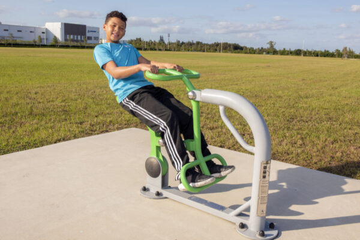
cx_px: 180
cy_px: 120
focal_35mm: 38
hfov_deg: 50.7
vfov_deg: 35.1
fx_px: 380
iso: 250
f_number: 13
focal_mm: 38
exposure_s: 1/250
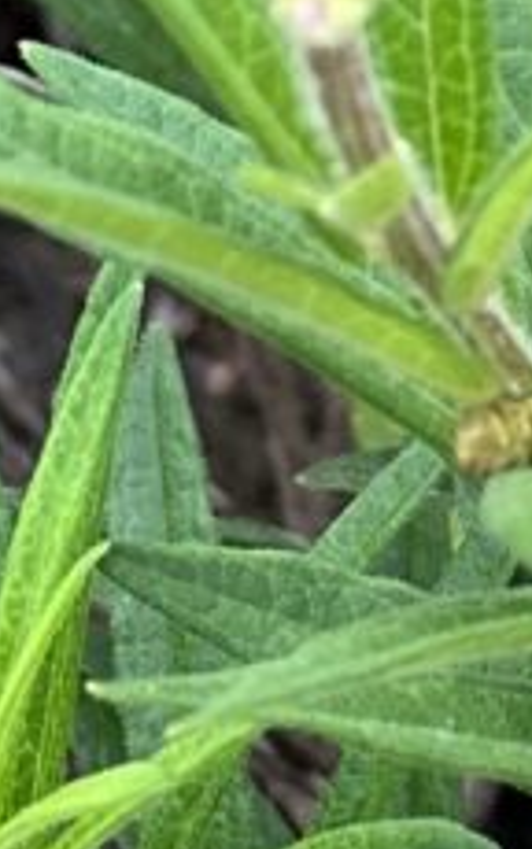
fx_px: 8434
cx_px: 931
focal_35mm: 364
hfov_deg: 3.6
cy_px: -842
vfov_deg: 5.6
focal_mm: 9
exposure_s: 1/121
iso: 50
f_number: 2.8
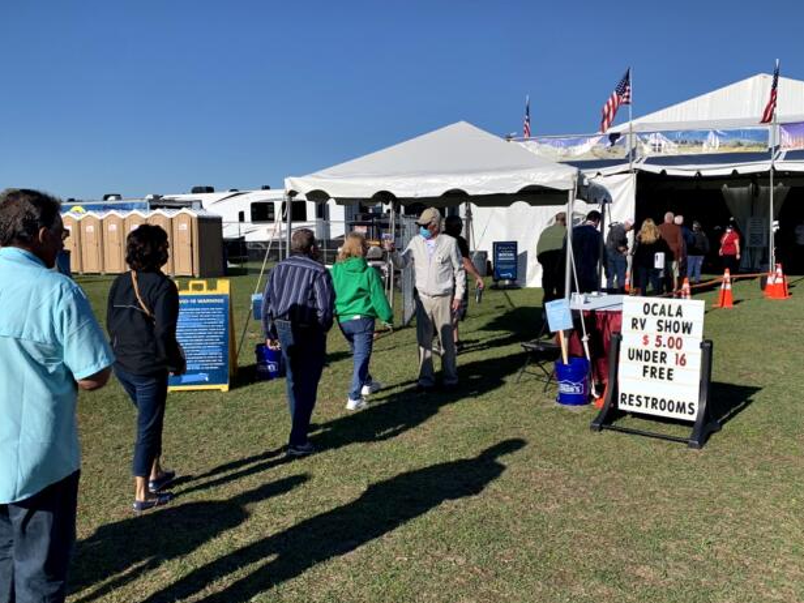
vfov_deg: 51.3
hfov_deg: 65.3
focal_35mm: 27
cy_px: 309
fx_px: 627
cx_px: 395
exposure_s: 1/3521
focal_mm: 4.25
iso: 25
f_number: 1.8
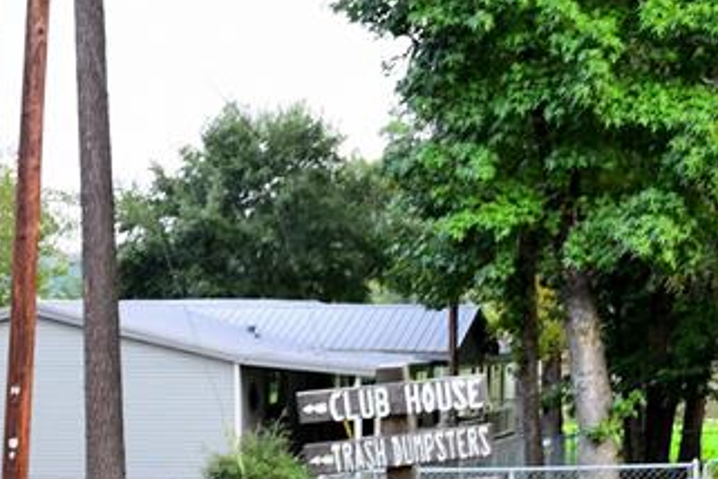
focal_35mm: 134
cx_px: 398
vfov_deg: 10.1
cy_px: 503
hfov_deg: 15.3
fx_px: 2672
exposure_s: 1/10
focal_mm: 42
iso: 200
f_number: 8
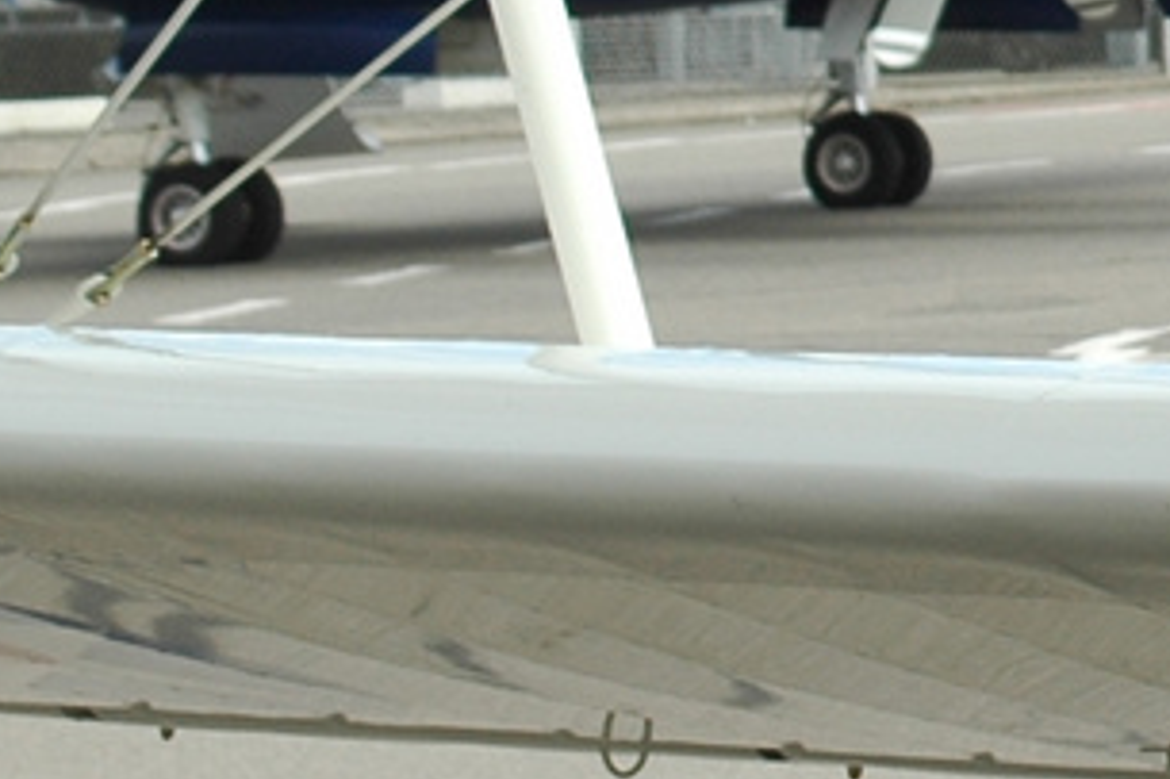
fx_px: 12440
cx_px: 2348
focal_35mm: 383
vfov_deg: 3.6
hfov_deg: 5.3
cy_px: -464
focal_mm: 48
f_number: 8
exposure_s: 1/250
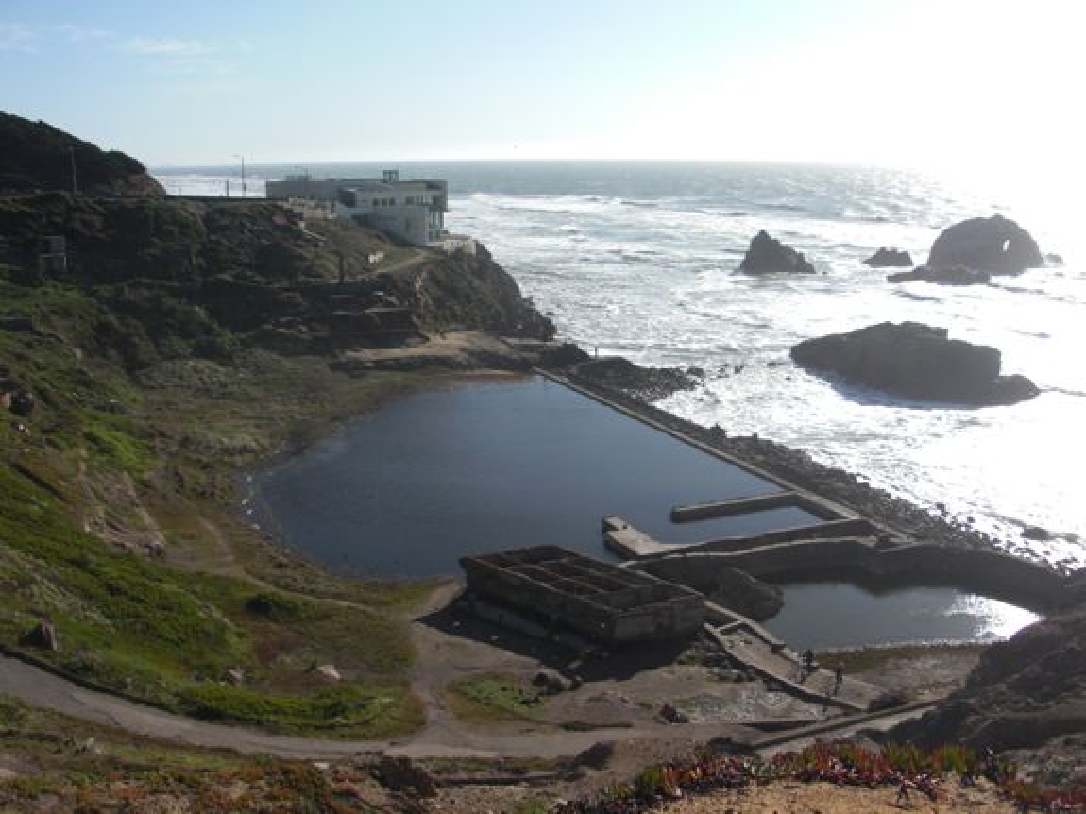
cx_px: 543
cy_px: 407
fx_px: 1129
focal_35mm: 36
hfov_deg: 51.4
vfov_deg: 39.6
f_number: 7.9
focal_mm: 6.3
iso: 50
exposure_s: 1/160
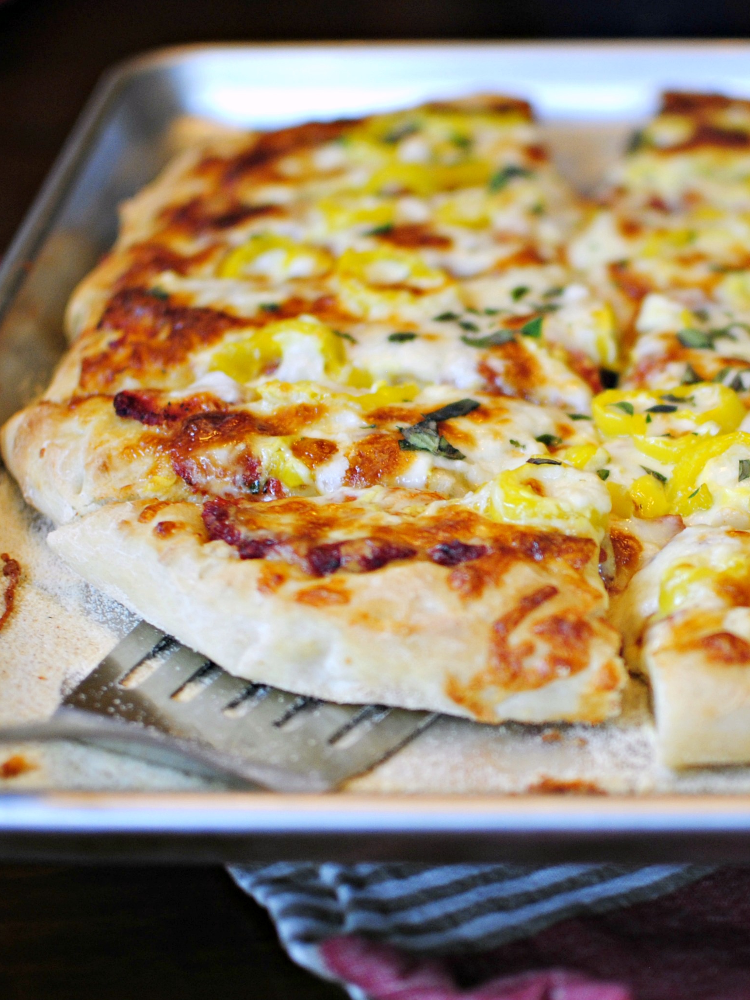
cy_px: 499
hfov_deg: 19.4
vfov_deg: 25.8
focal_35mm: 76
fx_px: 2188
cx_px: 522
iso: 250
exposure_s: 1/50
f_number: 1.8
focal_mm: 35
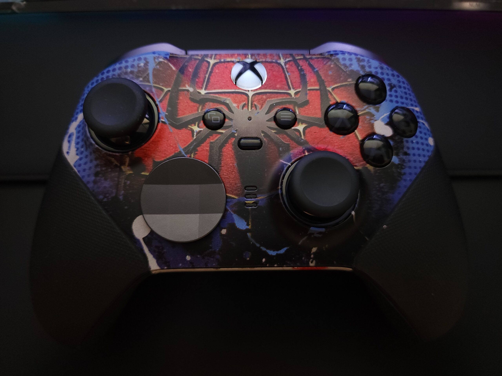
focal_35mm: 23
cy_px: 188
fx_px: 334
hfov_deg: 73.9
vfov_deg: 58.9
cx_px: 251
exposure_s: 1/24
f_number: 1.8
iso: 250
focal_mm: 6.4
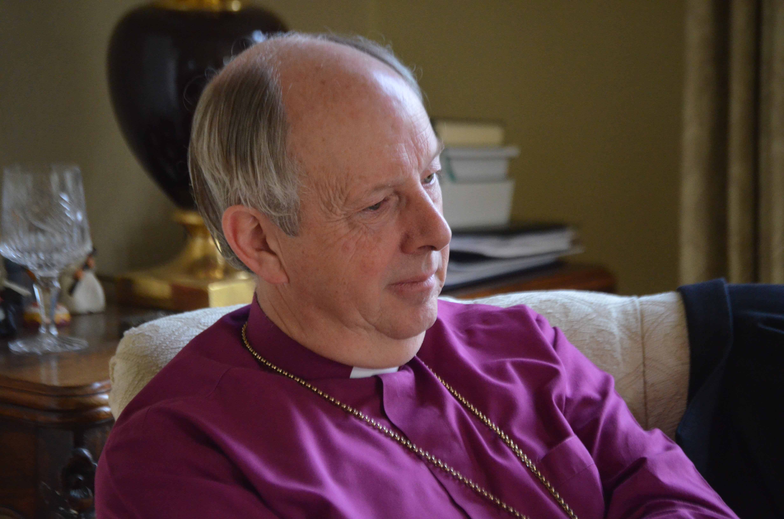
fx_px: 4401
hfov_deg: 10.2
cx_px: 392
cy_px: 260
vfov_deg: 6.8
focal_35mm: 202
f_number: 5
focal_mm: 135
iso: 2800
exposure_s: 1/500
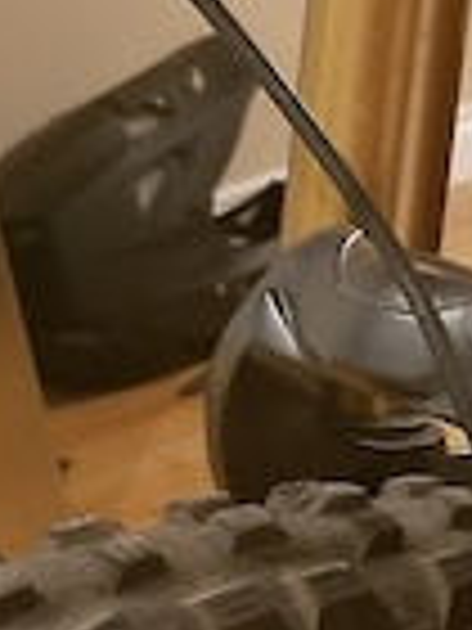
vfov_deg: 13.2
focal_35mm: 149
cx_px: 895
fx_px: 2709
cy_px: 356
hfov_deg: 9.4
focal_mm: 4.25
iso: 200
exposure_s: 1/10
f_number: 1.7
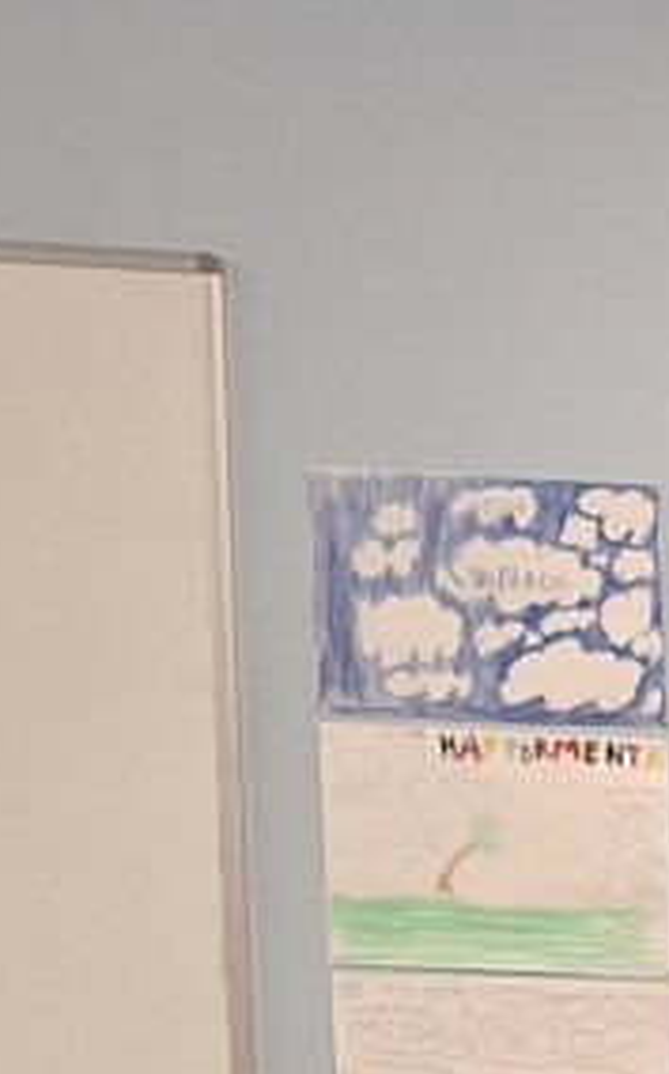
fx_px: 3859
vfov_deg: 14.4
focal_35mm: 132
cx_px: 1905
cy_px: 1781
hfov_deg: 8.5
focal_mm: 5.54
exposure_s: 1/50
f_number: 1.8
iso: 80
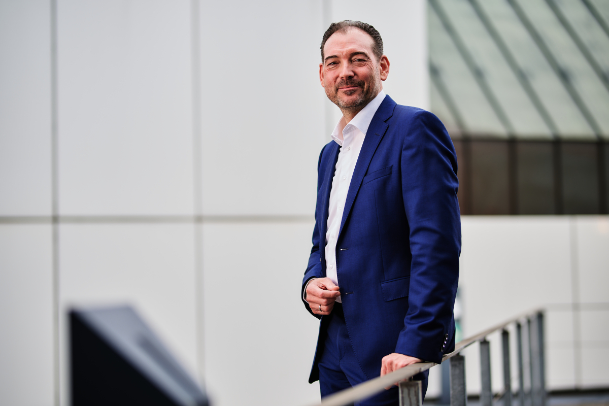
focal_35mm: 85
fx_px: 1438
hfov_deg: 23.9
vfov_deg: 16.1
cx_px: 304
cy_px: 203
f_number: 1.8
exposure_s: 1/320
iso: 32
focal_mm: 85
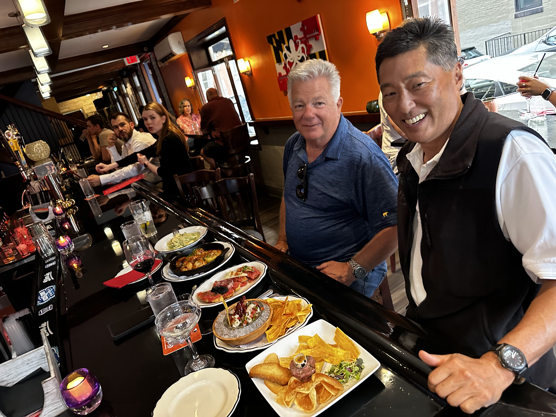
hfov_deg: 71.6
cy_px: 208
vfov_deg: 56.8
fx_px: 385
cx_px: 278
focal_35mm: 24
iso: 1000
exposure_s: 1/40
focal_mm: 6.86
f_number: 1.78
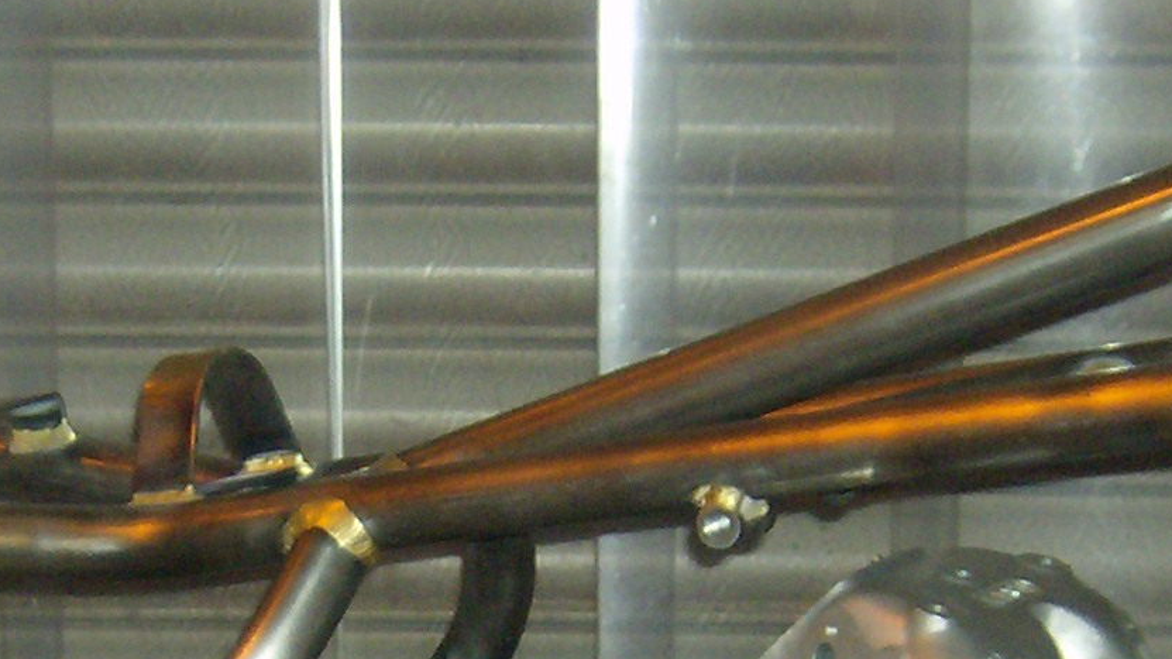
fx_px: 4816
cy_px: 762
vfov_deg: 7.8
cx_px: 410
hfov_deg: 13.9
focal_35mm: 155
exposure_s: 1/74
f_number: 3.1
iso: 200
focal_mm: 7.7
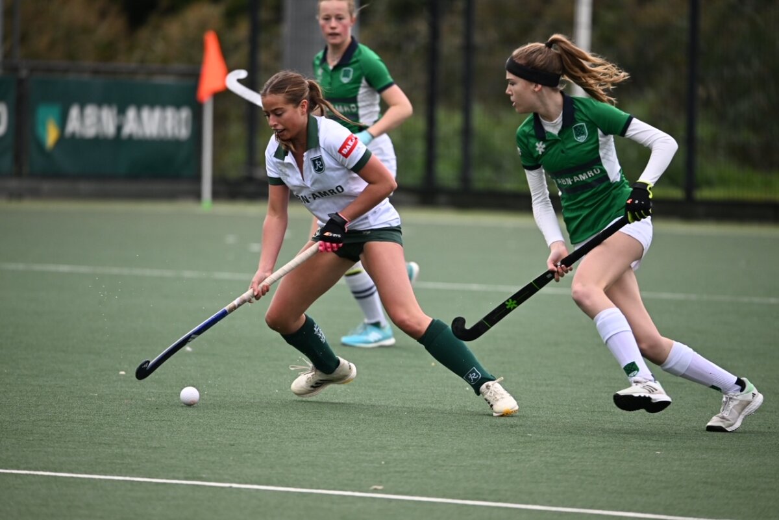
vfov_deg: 2.8
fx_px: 10606
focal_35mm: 490
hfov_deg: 4.2
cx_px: 390
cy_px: 260
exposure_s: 1/1600
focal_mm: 490
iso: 1600
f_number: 6.3
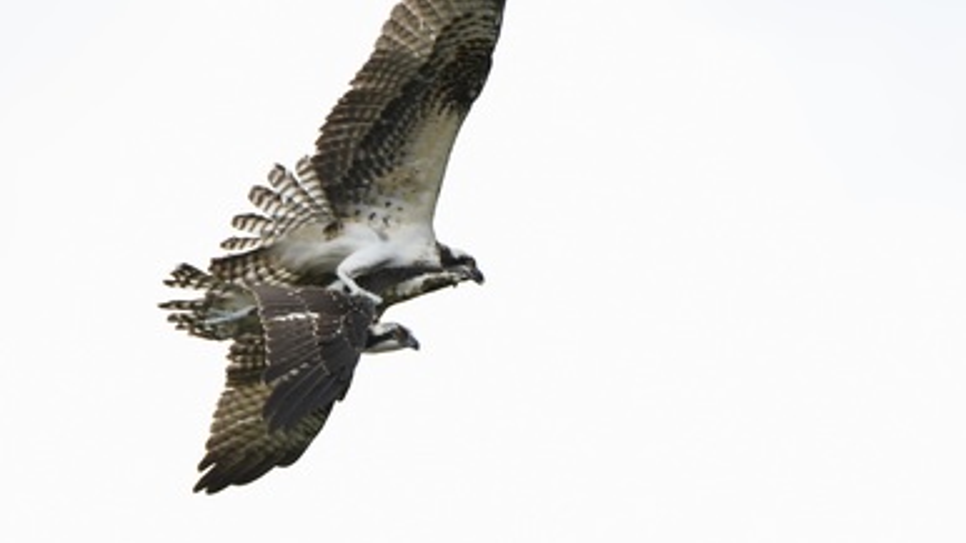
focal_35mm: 977
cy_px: 231
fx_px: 25022
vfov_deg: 1.2
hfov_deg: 2.2
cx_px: 496
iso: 500
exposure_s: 1/1000
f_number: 6.3
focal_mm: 600
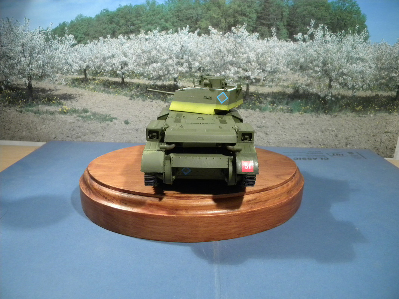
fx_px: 323
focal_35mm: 28
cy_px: 150
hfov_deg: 63.4
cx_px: 200
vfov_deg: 49.7
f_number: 3.5
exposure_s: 1/44.6
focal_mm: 5
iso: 400
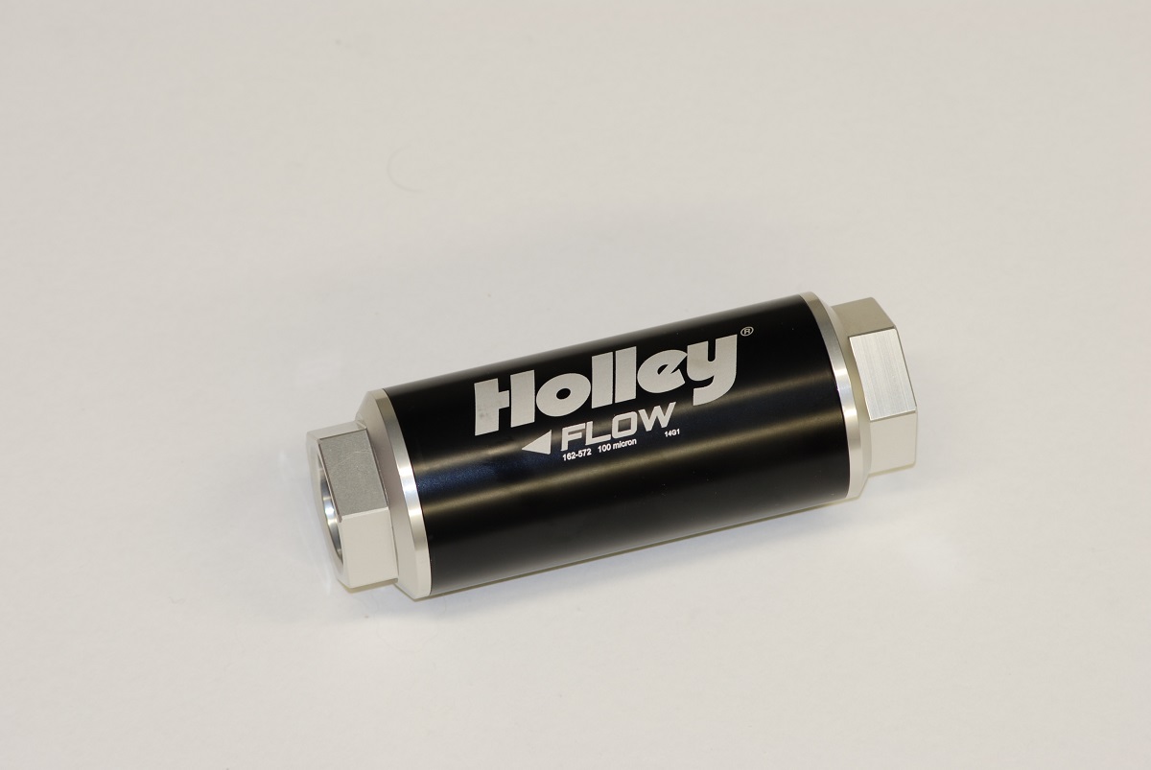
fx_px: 5041
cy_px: 385
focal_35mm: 158
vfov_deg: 8.7
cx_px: 576
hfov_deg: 13.0
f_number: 5.6
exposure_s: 1/10
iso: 100
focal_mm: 105
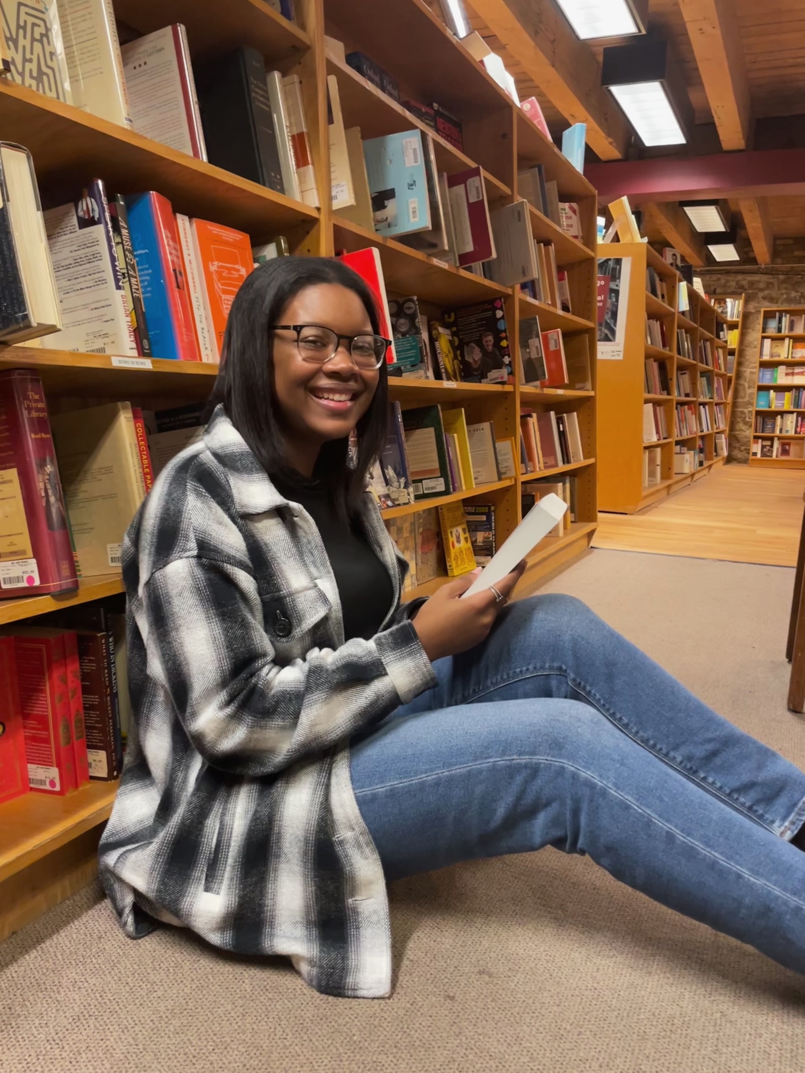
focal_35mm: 26
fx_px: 806
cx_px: 402
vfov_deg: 67.3
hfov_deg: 53.1
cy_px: 536
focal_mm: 4.2
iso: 320
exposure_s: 1/60
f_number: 1.6
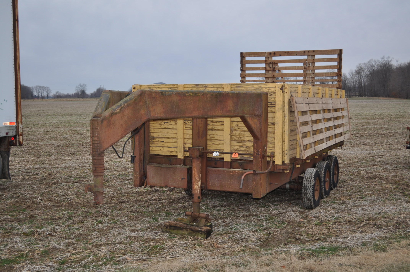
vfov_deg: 30.8
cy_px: 136
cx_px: 205
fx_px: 495
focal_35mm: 44
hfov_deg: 45.0
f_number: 4.5
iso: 200
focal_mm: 29
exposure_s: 1/200
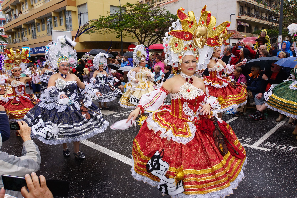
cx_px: 148
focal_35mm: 27
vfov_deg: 47.9
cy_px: 99
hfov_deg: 67.4
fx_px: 223
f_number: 7.1
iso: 800
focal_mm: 18
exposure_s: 1/160
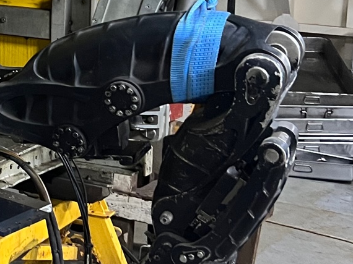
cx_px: -185
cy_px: 3
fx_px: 938
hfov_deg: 18.7
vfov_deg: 15.8
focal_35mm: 92
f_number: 1.5
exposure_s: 1/33
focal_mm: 5.7
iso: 400
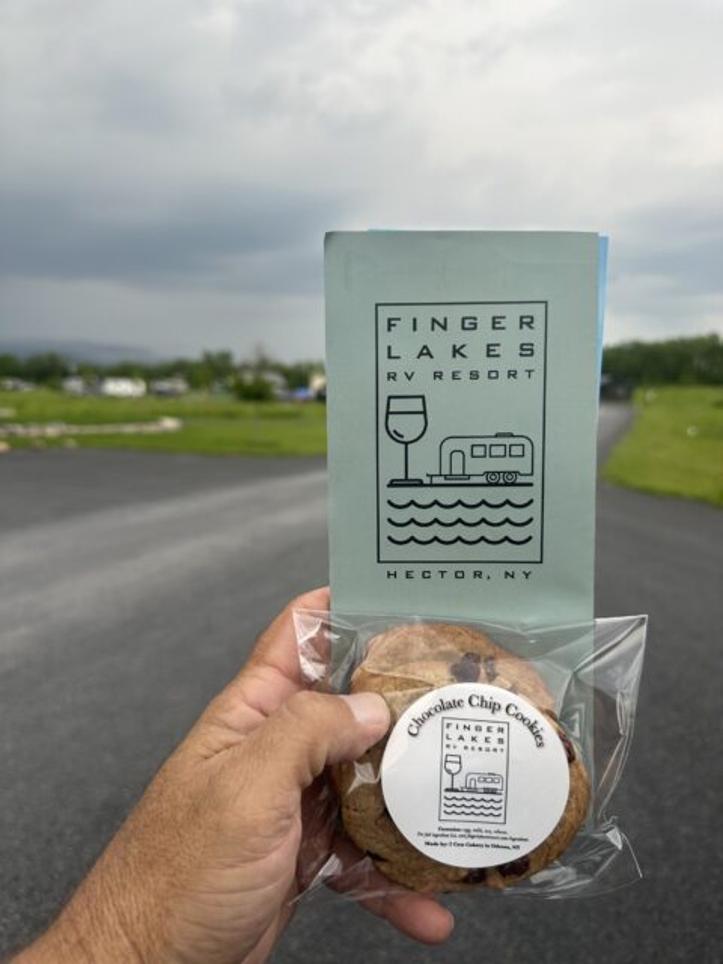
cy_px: 482
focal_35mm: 24
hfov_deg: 56.8
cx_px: 362
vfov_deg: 71.6
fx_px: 668
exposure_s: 1/184
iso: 64
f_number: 1.78
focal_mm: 6.86
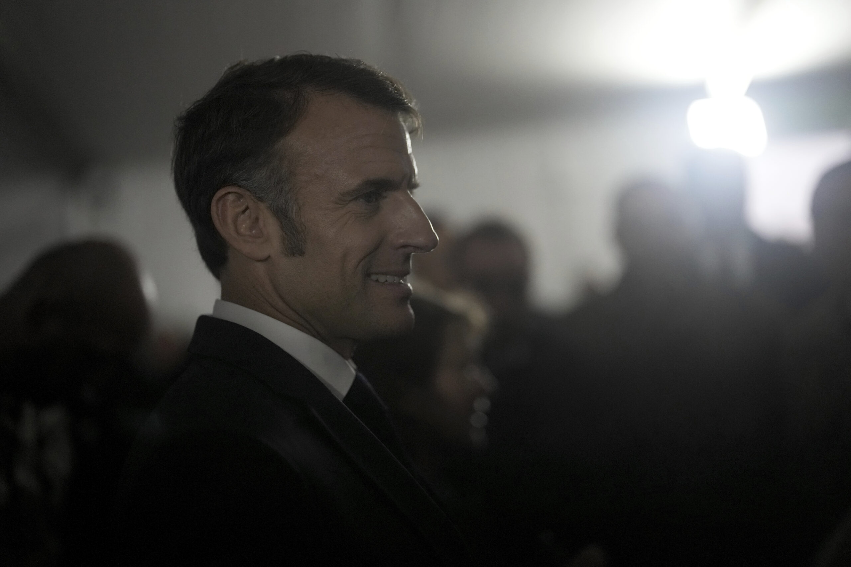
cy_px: 284
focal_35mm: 50
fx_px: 1182
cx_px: 426
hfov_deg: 39.6
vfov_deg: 27.0
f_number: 1.2
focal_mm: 50
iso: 5000
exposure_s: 1/10000
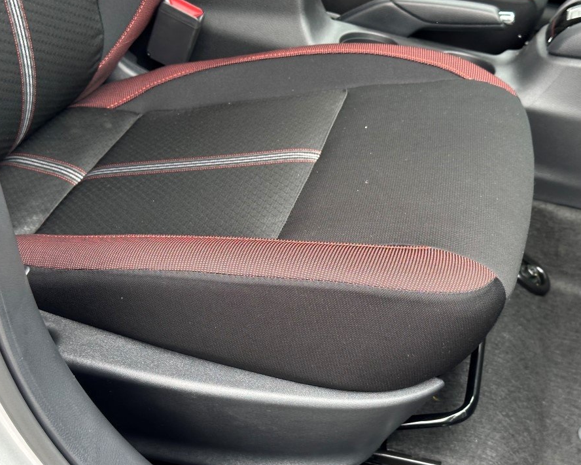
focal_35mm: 54
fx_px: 929
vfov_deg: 28.1
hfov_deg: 34.7
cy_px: 244
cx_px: 306
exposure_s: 1/121
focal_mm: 6.86
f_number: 1.78
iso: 80
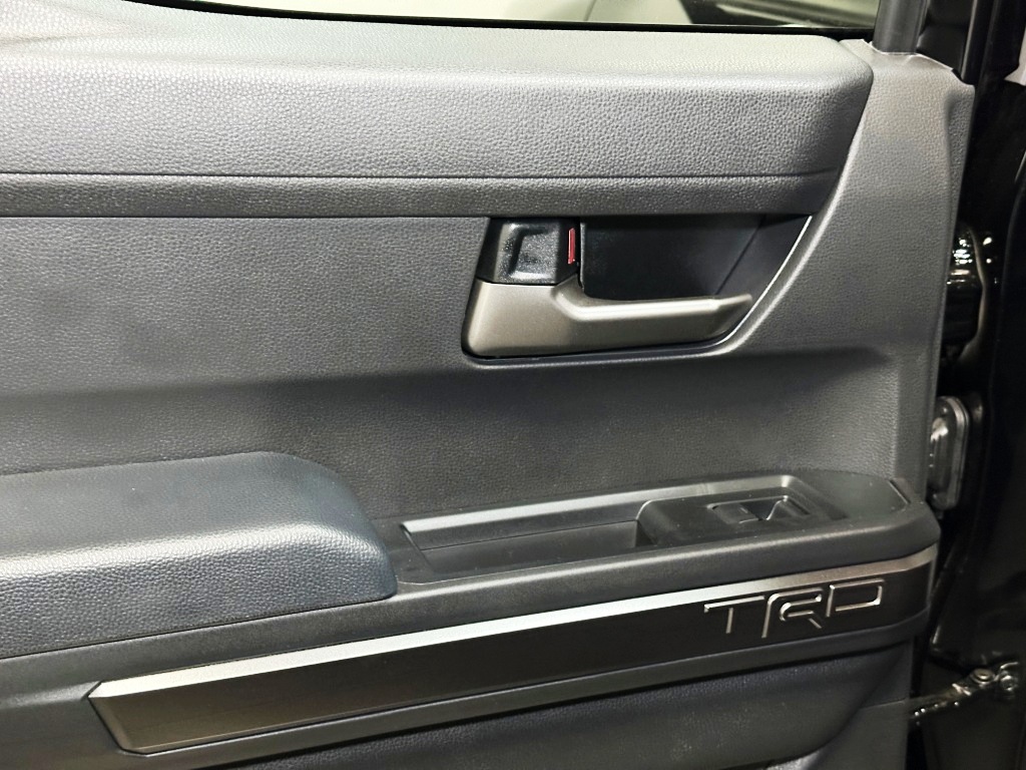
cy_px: 385
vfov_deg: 30.3
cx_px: 513
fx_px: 1423
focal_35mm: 48
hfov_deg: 39.7
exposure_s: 1/24
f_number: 1.78
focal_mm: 6.86
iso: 640
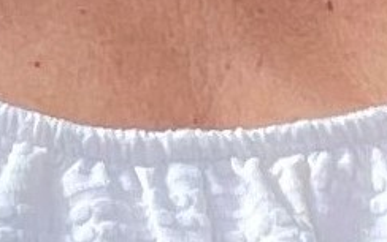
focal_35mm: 168
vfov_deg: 7.1
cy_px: -452
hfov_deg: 12.4
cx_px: 163
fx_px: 1774
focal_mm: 4.2
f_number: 1.6
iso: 50
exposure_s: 1/3509
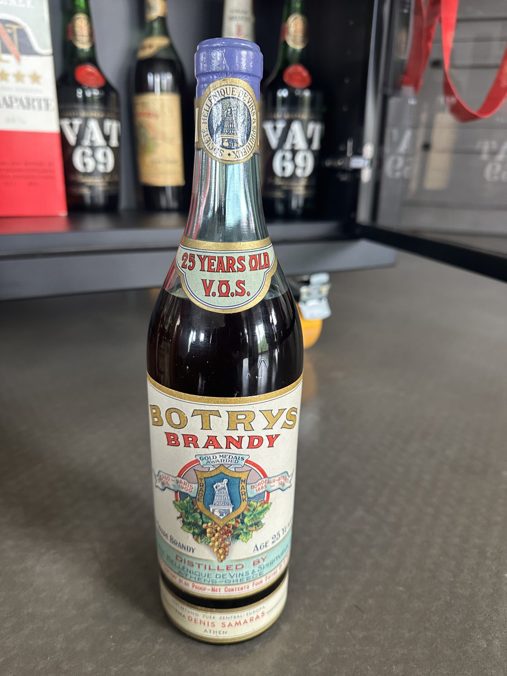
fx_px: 469
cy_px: 338
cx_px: 254
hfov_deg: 56.8
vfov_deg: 71.6
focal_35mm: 24
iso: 320
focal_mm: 6.86
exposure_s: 1/60
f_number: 1.78
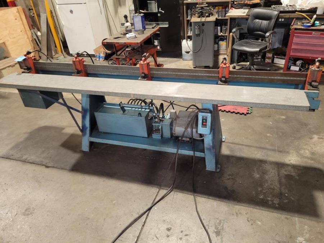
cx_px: 162
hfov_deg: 67.3
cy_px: 122
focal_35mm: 26
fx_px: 243
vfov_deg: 53.1
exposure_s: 1/11
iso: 125
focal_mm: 5.4
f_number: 1.8
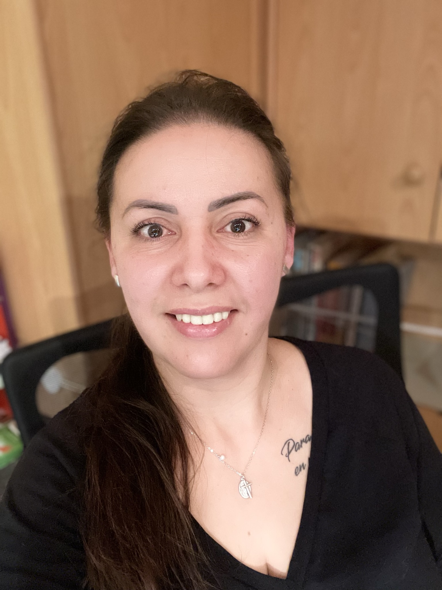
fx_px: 511
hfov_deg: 46.8
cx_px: 221
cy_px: 295
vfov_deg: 60.0
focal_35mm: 30
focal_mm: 2.71
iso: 640
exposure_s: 1/17
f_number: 2.2
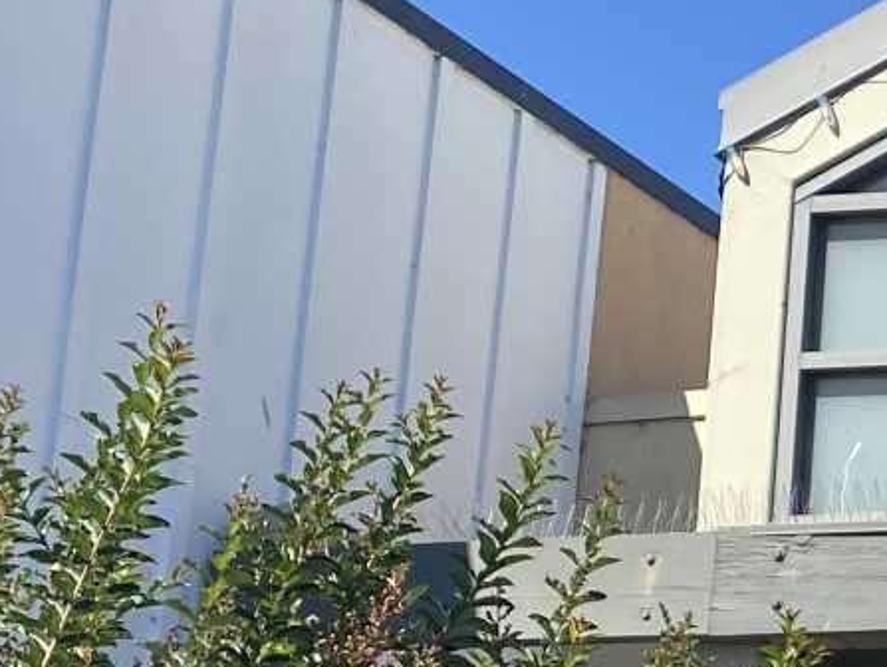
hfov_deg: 13.5
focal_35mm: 119
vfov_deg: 12.2
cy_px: 808
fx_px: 3052
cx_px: 1925
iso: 32
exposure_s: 1/2410
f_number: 1.8
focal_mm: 4.25
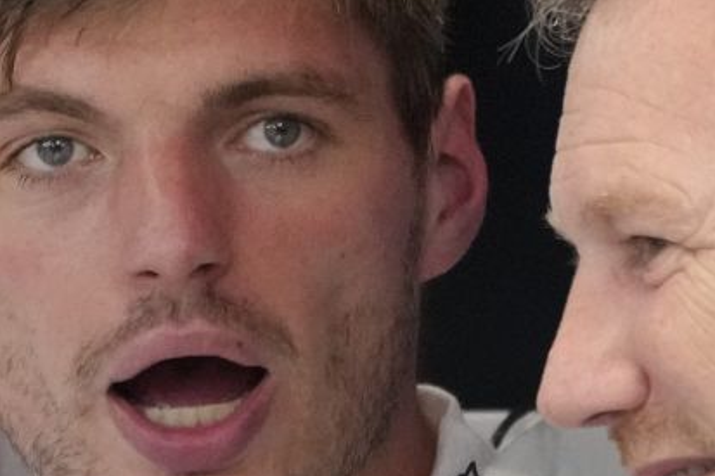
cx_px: 407
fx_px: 34364
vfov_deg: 0.8
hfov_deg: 1.2
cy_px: 325
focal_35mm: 1731
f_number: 5.6
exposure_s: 1/320
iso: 3200
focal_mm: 385
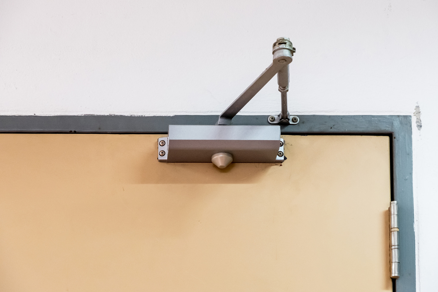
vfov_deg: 14.5
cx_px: 219
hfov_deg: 21.7
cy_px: 146
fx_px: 1143
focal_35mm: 94
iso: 3200
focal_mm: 62.4
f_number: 6.4
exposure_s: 1/25
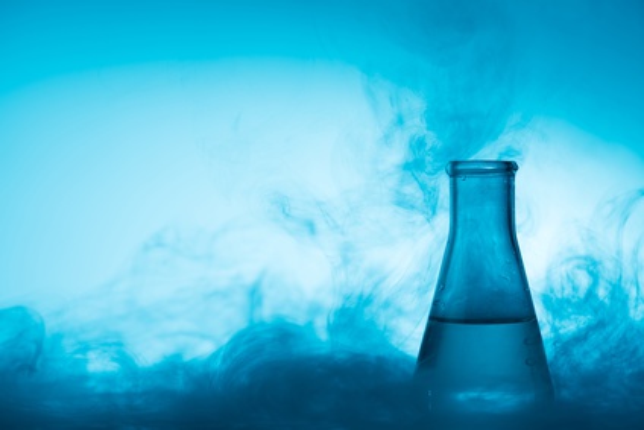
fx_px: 1879
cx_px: 322
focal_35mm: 105
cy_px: 215
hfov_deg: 19.4
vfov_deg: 13.1
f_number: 9
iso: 100
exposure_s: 1/160
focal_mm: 105
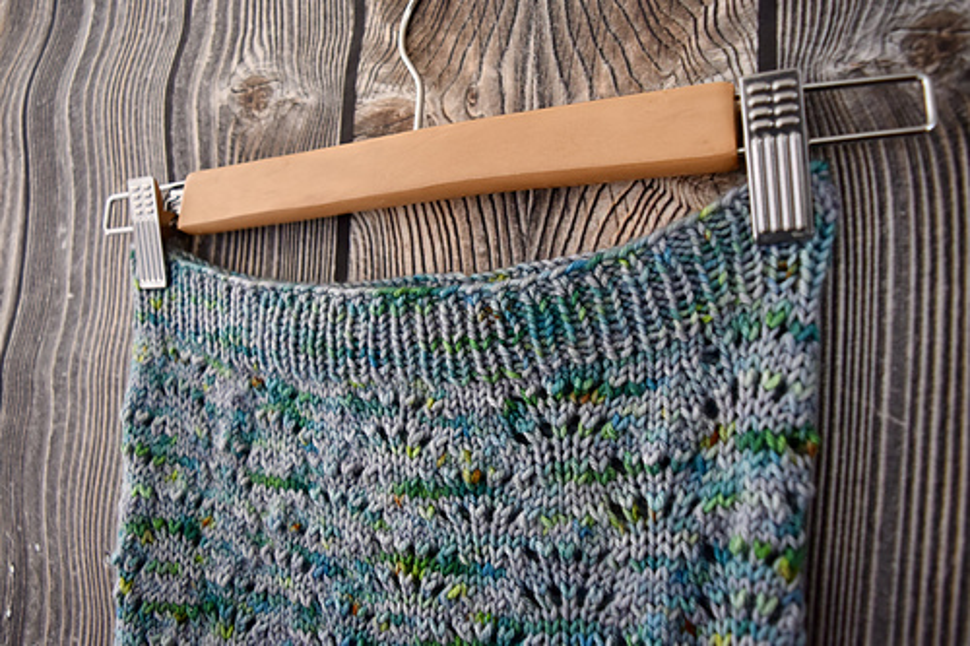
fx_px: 727
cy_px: 323
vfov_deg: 47.9
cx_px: 485
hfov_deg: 67.4
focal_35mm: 27
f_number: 4
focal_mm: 18
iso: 1600
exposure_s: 1/125
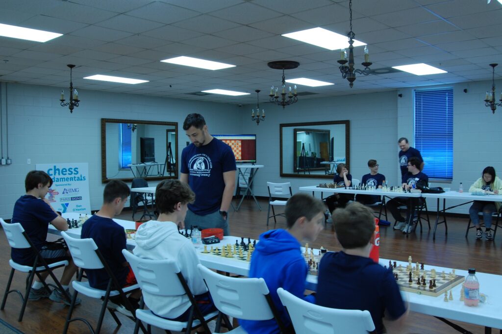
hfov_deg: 57.3
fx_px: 460
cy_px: 167
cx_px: 251
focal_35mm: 33
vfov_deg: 39.9
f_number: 10
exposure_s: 1/8
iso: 400
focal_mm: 22
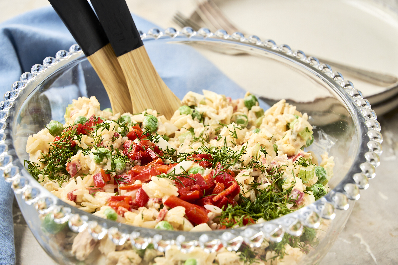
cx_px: 199
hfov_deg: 20.9
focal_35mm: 98
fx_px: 1078
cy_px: 132
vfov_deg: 14.0
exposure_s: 1/100
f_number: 8
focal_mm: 65
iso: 100
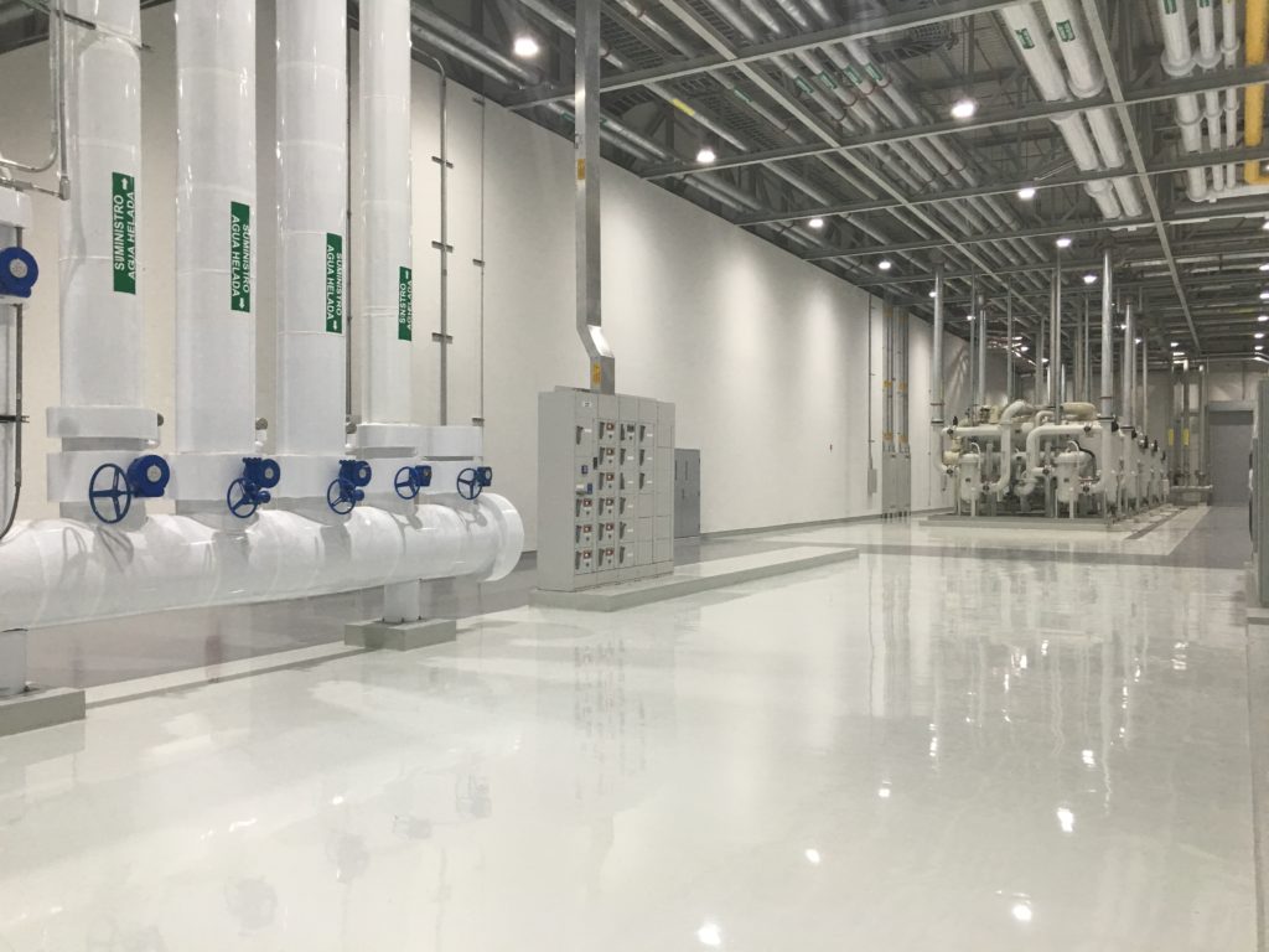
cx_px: 634
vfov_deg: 48.2
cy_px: 476
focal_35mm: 29
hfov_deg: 61.7
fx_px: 1063
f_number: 2.2
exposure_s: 1/30
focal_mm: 4.15
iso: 40
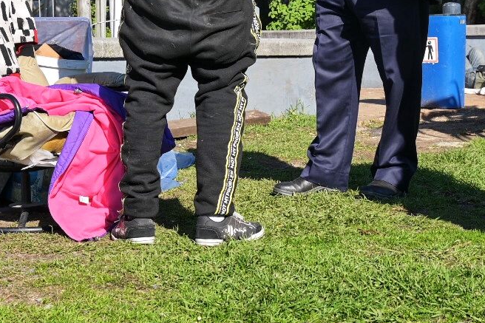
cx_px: 81
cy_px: -12
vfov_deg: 15.7
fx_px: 1148
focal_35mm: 85
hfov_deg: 23.4
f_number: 9
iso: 63
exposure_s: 1/200
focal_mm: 34.5
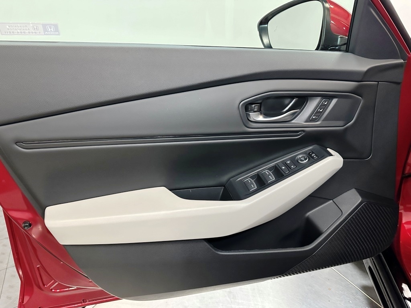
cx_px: 206
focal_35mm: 24
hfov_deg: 71.6
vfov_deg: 56.8
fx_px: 285
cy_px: 154
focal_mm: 6.86
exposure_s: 1/60
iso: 800
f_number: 1.78
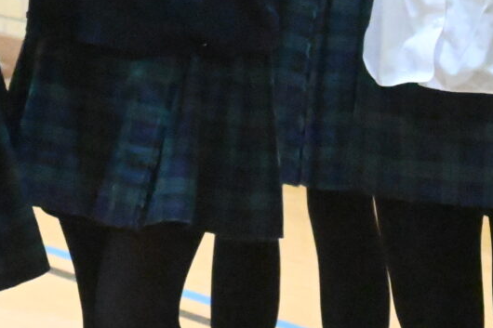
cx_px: 324
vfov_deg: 4.7
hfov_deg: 7.1
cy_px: -152
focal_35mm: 290
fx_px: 3970
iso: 20000
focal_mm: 50
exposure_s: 1/500
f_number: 6.3
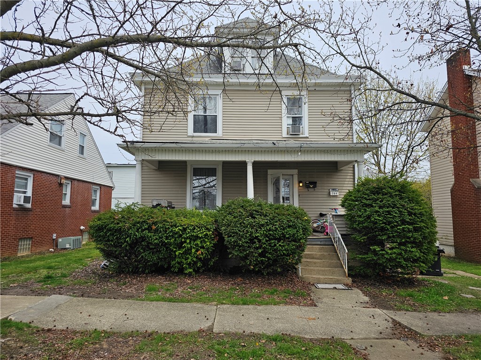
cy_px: 180
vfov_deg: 58.9
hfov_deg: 73.9
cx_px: 240
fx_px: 320
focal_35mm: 23
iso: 20
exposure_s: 1/1139
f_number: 1.7
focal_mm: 6.3
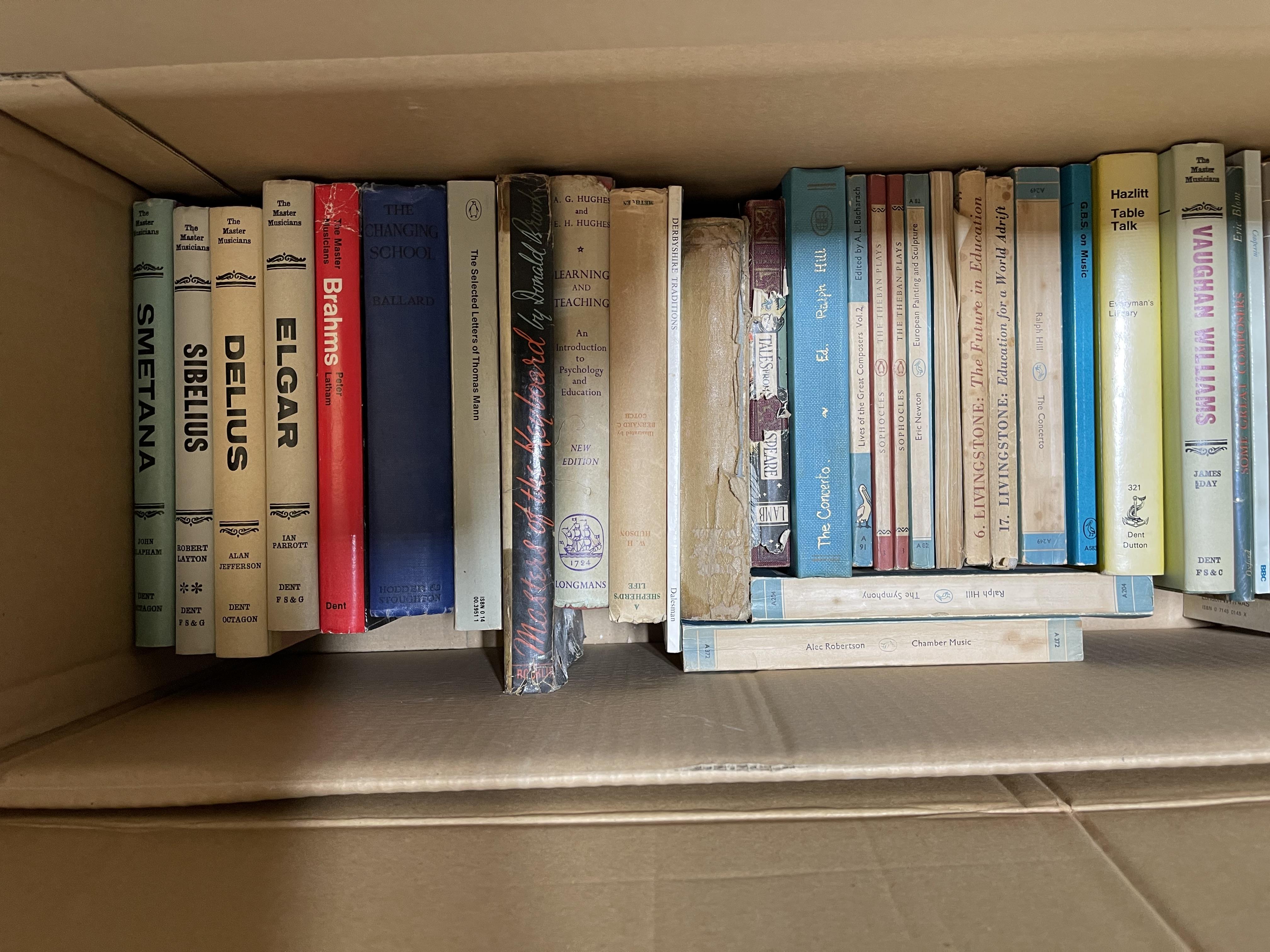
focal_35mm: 26
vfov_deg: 53.1
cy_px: 476
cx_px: 635
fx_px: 954
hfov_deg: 67.3
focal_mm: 5.1
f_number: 1.6
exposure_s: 1/75
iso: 125
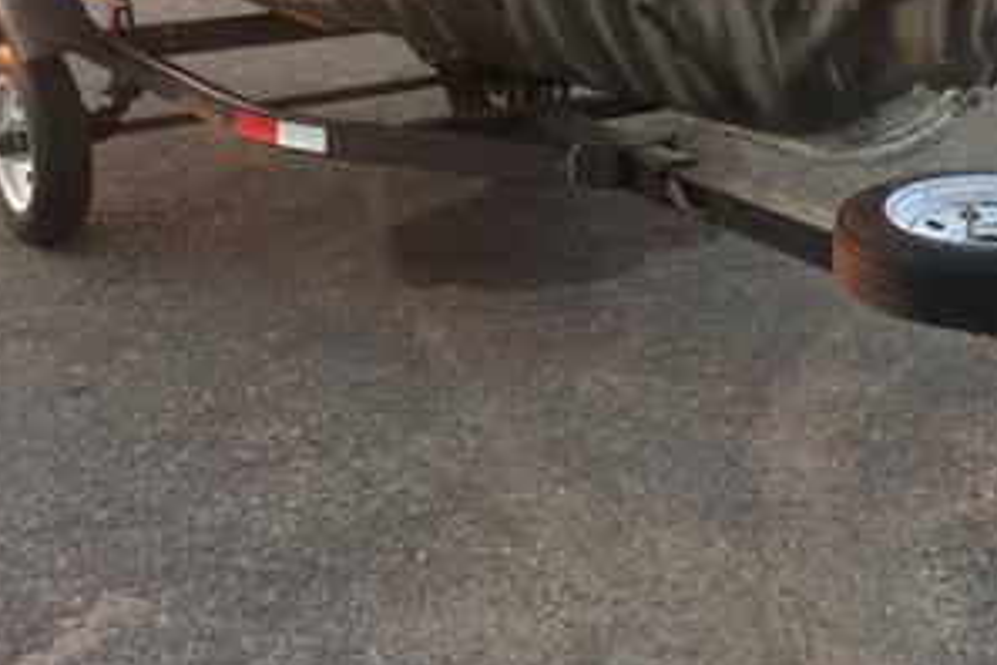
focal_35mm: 65
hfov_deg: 30.4
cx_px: 752
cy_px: 118
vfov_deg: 20.6
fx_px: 1800
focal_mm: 4.15
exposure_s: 1/120
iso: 64
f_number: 2.2
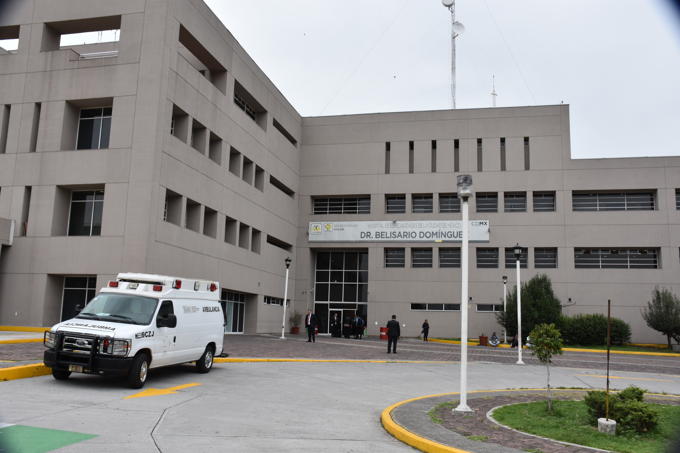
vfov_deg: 40.0
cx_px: 340
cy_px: 226
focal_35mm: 33
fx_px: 623
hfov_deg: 57.2
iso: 400
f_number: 11
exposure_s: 1/500
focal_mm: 22
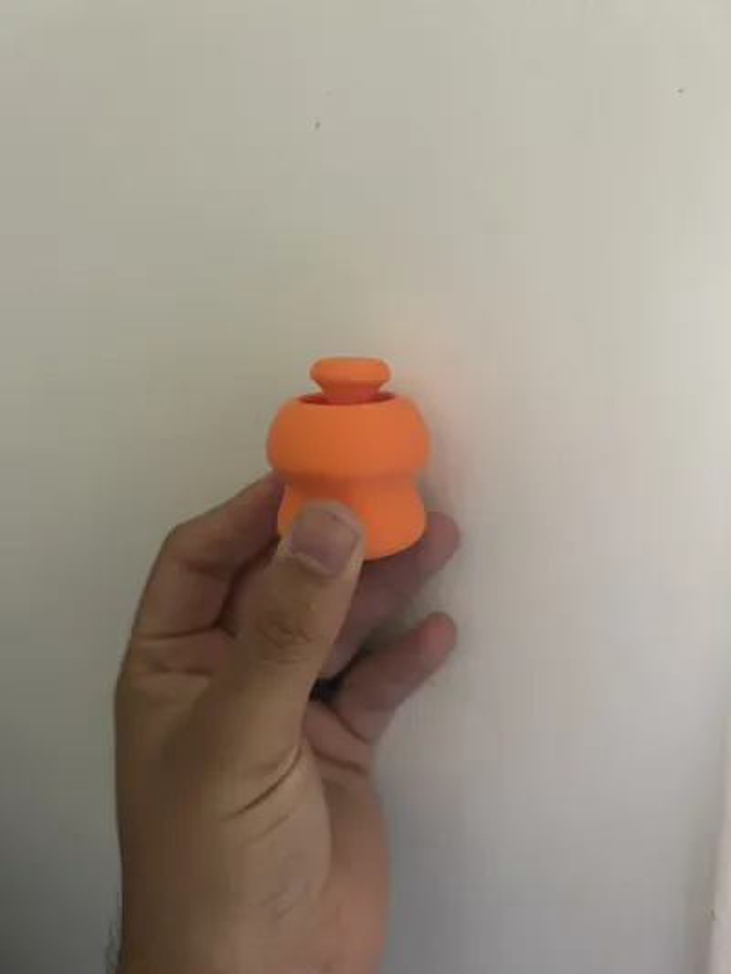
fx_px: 732
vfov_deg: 67.3
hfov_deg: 53.1
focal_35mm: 26
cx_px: 366
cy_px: 487
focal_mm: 5.7
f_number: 1.5
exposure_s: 1/54
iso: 500
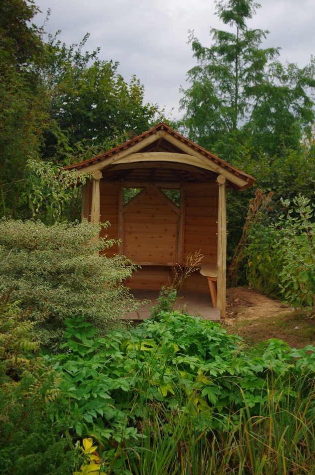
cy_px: 241
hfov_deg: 27.4
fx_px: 646
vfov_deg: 40.4
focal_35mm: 49
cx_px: 158
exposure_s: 1/125
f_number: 4
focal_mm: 30.63
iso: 100
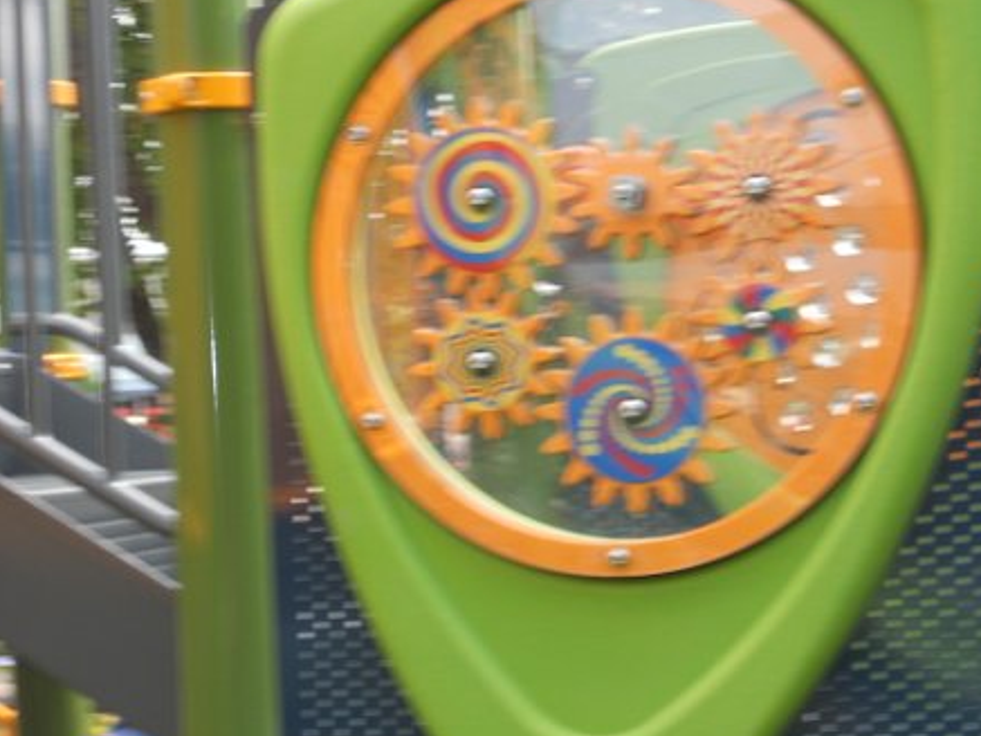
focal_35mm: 101
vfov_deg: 14.7
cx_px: 537
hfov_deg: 19.4
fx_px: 2863
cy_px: 375
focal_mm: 16.5
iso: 80
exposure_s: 1/60
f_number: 5.4
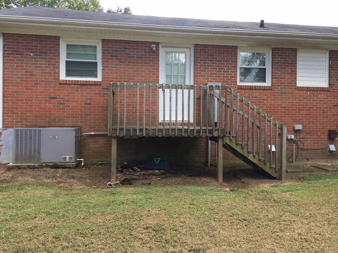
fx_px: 283
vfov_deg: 48.2
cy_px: 126
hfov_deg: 61.7
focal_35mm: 29
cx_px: 169
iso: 32
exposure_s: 1/230
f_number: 2.2
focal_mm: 4.15
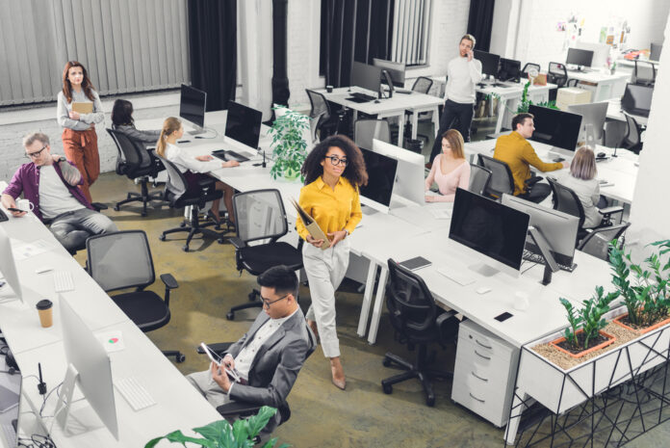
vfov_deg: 35.1
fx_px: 708
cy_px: 224
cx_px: 335
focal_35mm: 38
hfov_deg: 50.7
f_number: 3.2
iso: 80
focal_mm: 38
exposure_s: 1/200
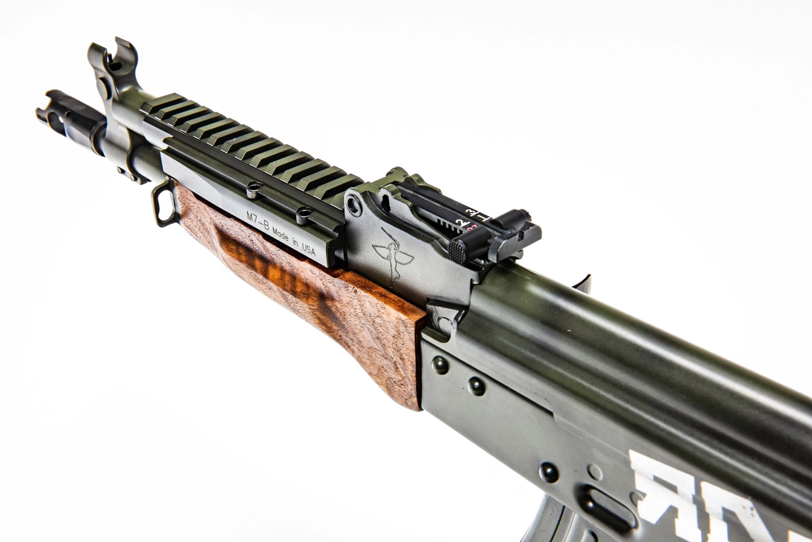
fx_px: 1083
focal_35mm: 48
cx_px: 406
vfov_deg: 28.1
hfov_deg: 41.1
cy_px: 271
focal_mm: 48
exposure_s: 1/125
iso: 100
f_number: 20
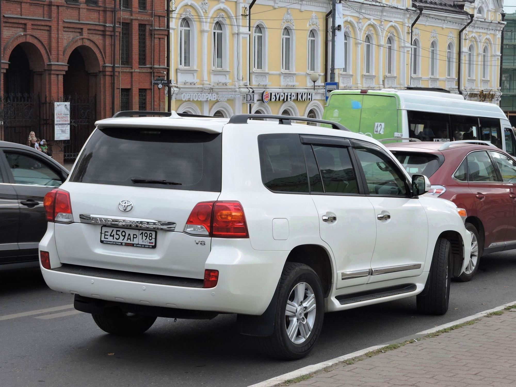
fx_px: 969
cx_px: 258
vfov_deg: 22.6
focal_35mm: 65
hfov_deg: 29.8
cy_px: 194
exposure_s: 1/200
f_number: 4.2
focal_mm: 11.6
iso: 100
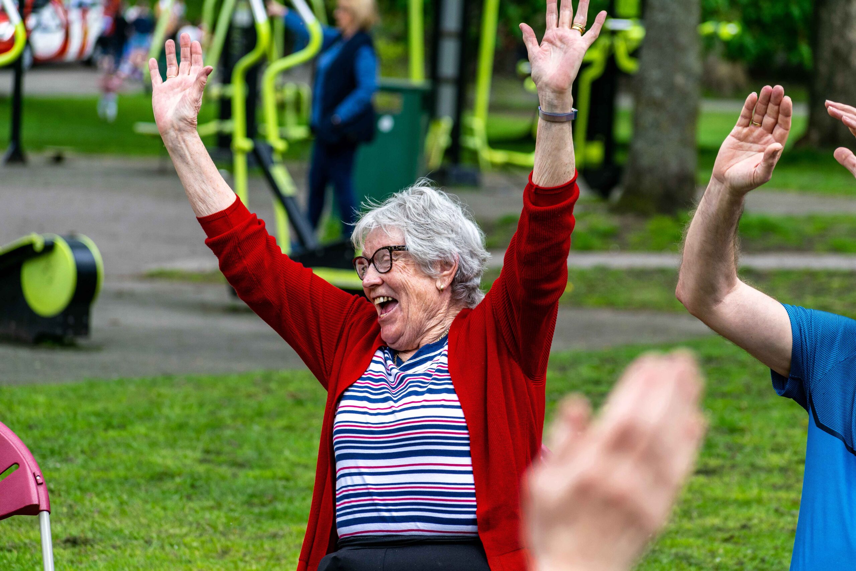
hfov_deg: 10.5
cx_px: 428
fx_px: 4637
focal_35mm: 195
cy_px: 286
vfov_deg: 7.0
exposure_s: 1/640
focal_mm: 130
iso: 100
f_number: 4.8
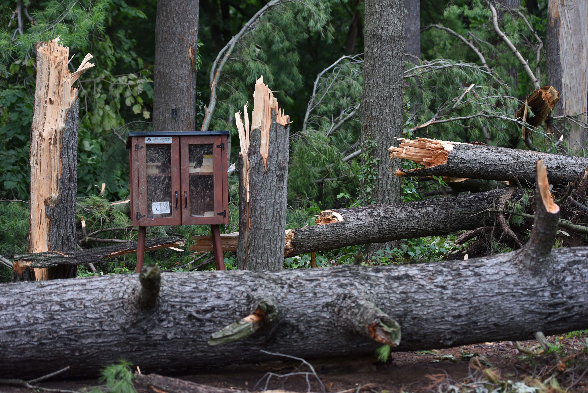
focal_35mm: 70
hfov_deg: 28.8
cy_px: 196
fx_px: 1144
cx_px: 294
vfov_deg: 19.5
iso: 800
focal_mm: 70
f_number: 2.8
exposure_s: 1/320
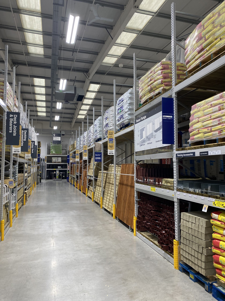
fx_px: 225
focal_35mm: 26
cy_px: 150
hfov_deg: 53.1
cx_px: 112
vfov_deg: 67.3
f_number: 1.8
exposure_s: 1/121
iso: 125
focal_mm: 4.25
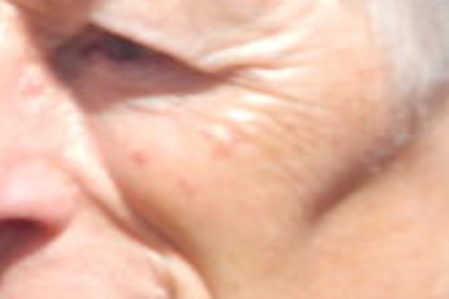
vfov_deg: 0.4
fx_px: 40245
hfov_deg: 0.6
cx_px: -196
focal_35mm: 3230
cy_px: 48
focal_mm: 120
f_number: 5.8
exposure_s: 1/400
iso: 125
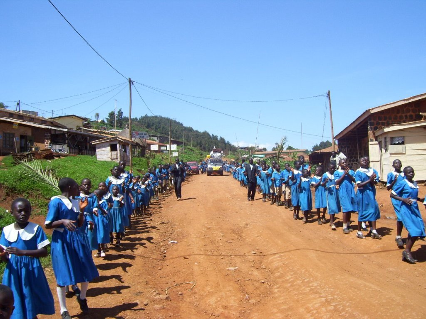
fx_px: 443
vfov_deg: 39.7
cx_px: 213
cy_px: 160
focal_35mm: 36
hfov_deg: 51.4
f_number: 4.8
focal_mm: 6
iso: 80
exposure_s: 1/500
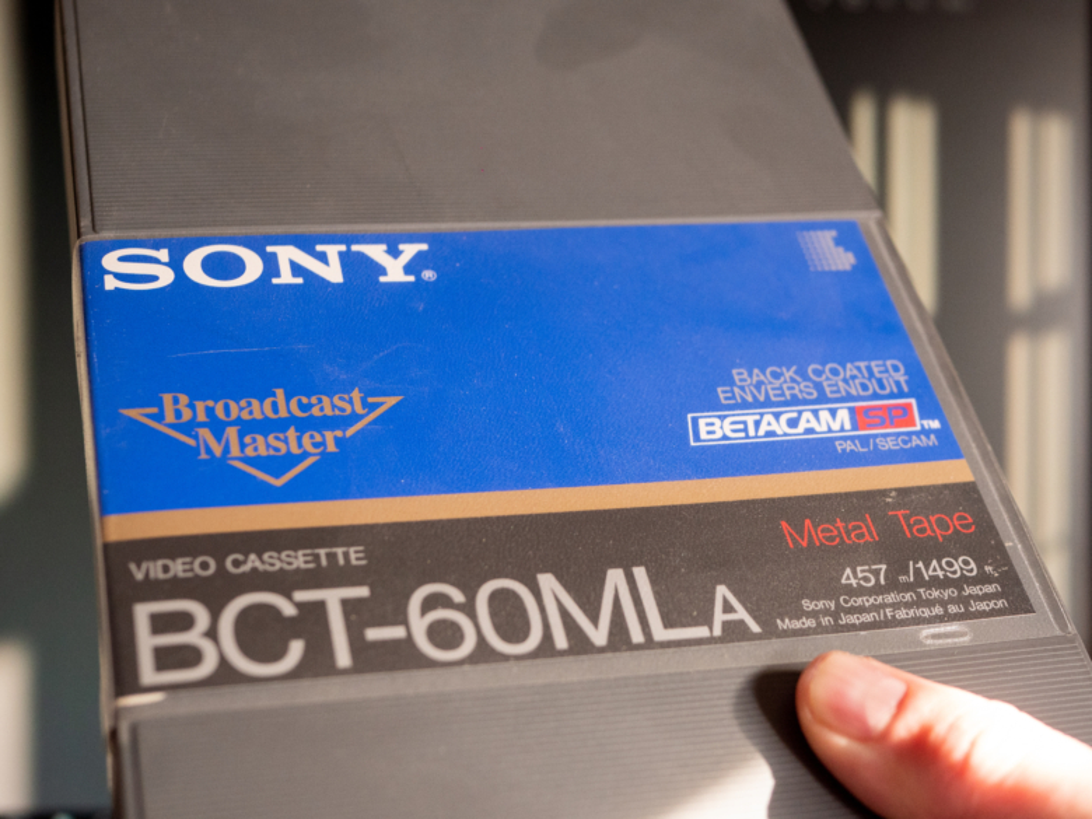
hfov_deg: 38.2
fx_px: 1577
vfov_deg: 29.1
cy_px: 410
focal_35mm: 50
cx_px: 546
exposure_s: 1/125
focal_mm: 25
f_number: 3.2
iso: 800
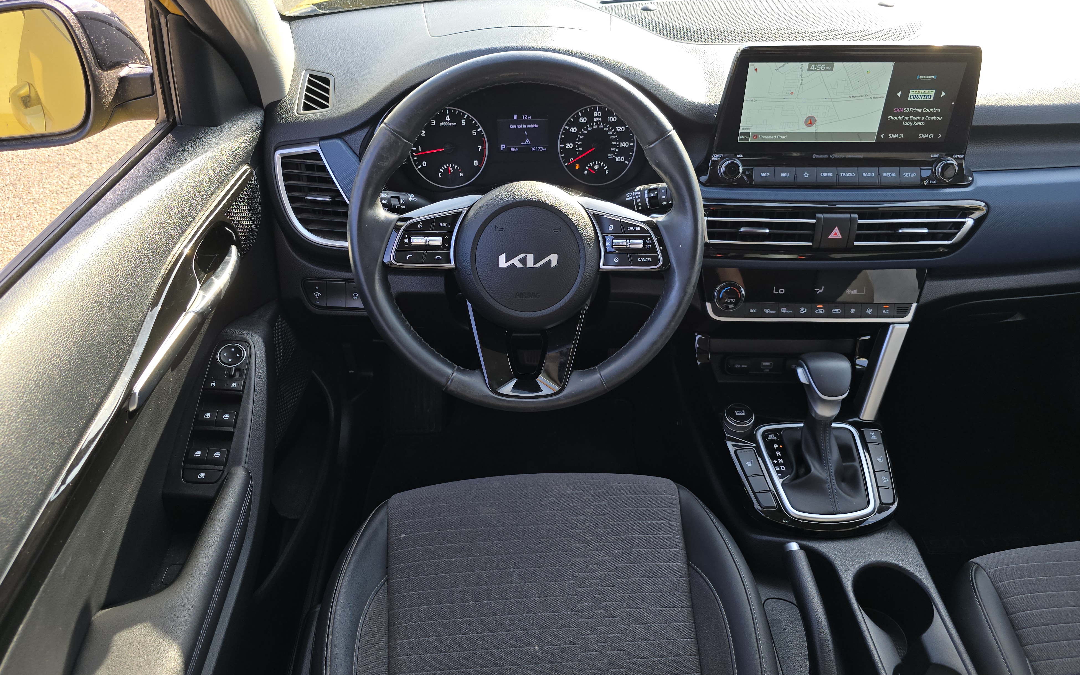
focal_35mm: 25
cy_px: 350
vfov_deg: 49.3
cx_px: 540
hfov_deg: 72.5
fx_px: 736
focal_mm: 6.3
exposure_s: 1/180
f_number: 1.7
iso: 25
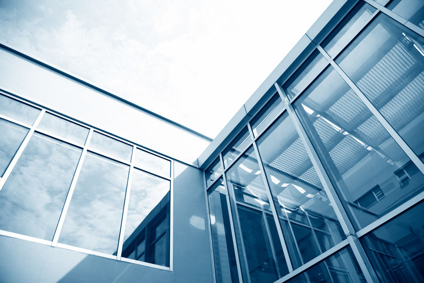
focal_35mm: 24
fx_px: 283
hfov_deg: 73.7
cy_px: 142
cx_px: 212
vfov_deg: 53.2
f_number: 4
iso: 200
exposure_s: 1/640
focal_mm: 24
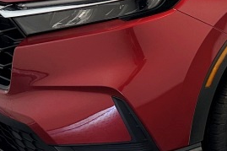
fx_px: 599
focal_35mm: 95
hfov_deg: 20.5
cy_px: 16
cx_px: 251
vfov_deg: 14.2
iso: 250
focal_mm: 6.86
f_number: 1.78
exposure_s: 1/60
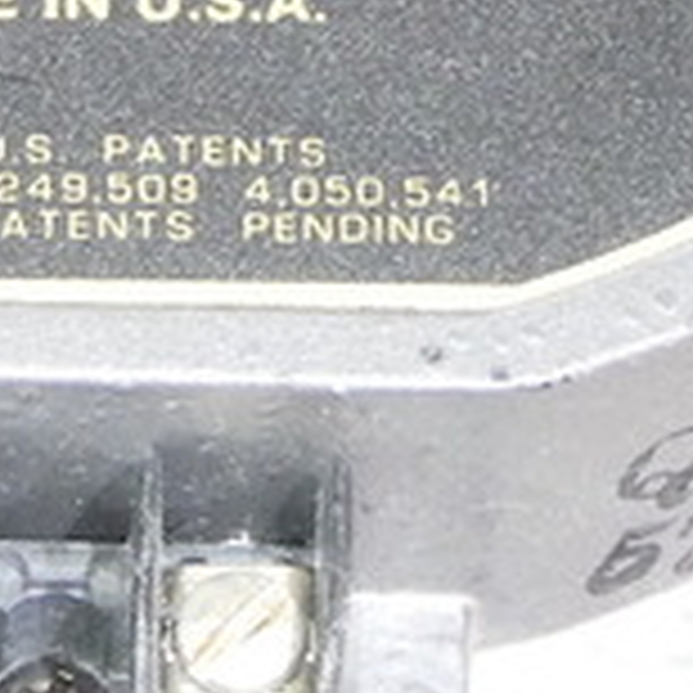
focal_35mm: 495
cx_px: -162
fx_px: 11212
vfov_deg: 3.5
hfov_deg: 3.5
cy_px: -261
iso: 400
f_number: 5.6
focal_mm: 16.1
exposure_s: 1/2.5
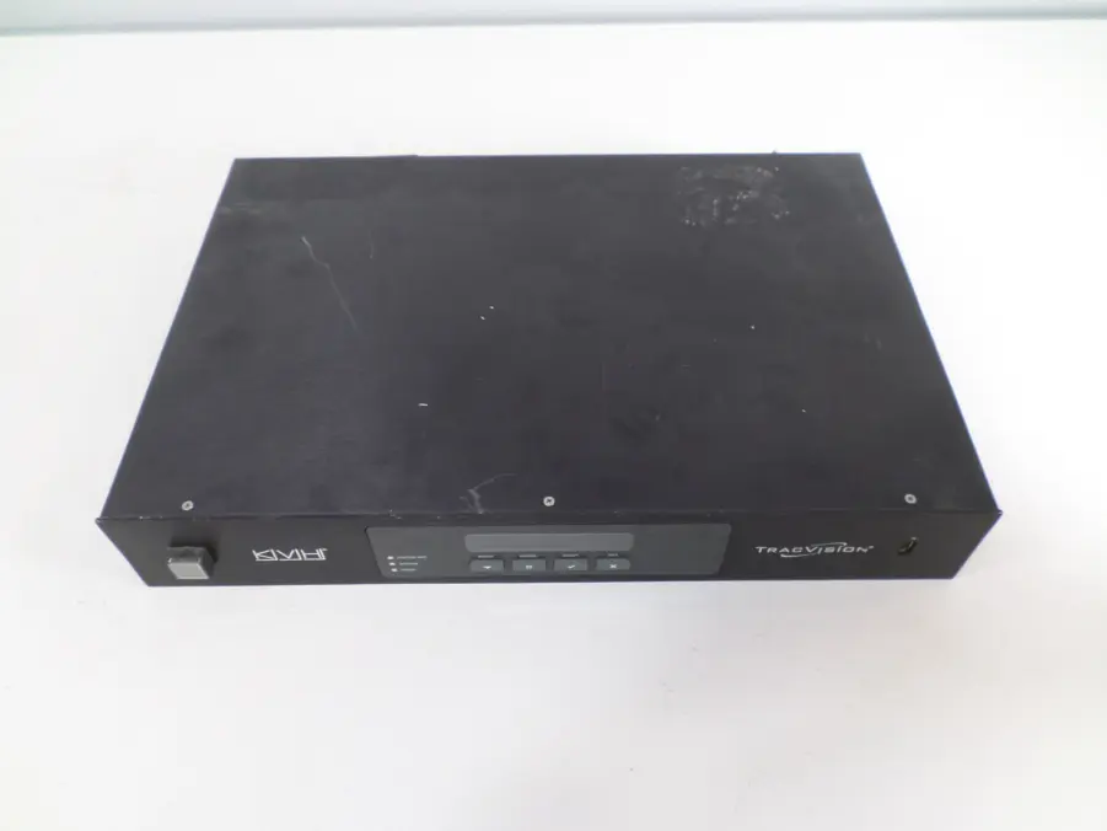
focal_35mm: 25
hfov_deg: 69.4
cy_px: 416
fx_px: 800
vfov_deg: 54.9
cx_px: 554
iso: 100
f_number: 2.5
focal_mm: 4.5
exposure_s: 1/30
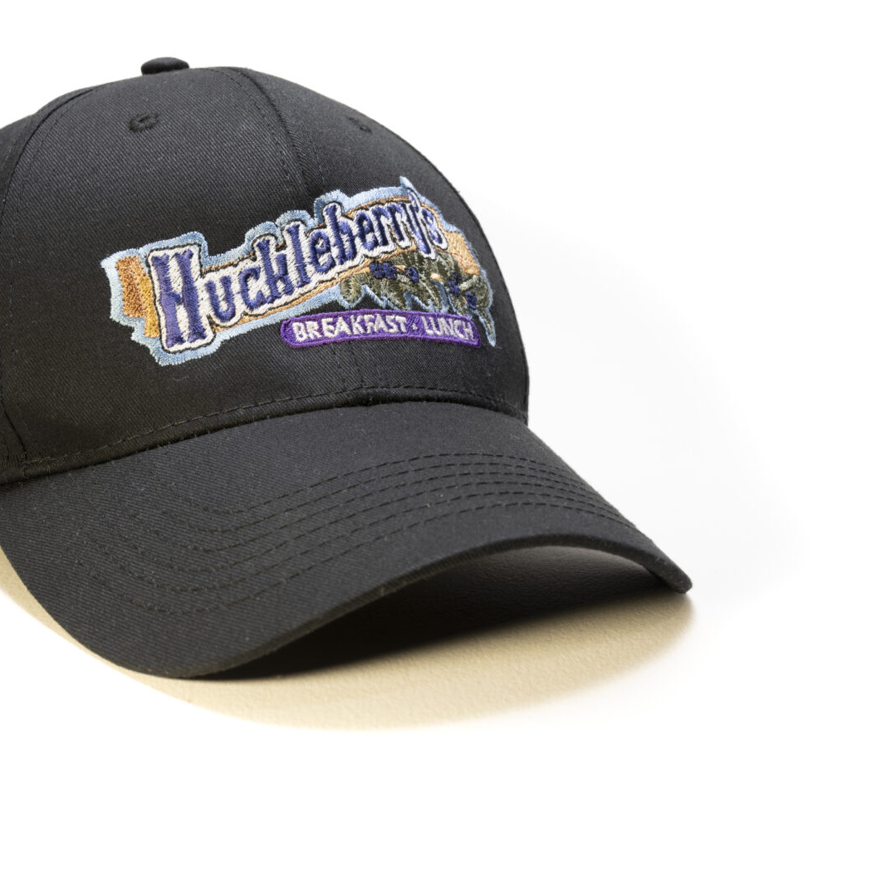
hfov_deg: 29.8
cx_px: 289
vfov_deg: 30.0
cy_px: 434
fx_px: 1624
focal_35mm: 57
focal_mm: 44
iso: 64
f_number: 11
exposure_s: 1.6
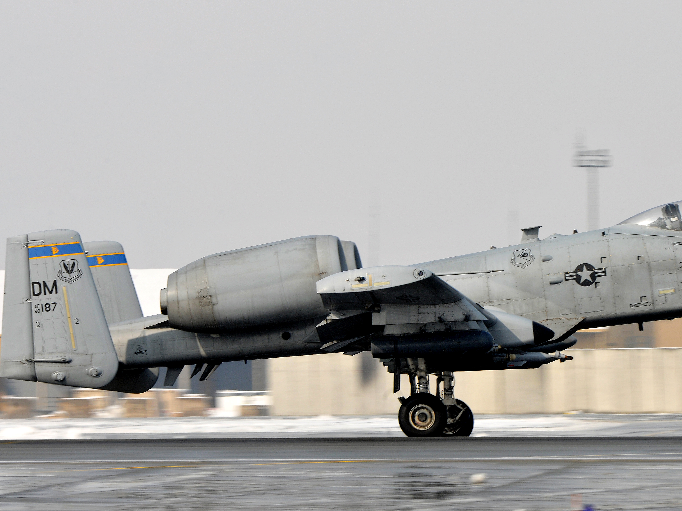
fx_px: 7506
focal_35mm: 381
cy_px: 286
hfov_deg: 5.2
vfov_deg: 3.9
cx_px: 444
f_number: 13
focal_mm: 280
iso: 400
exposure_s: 1/400
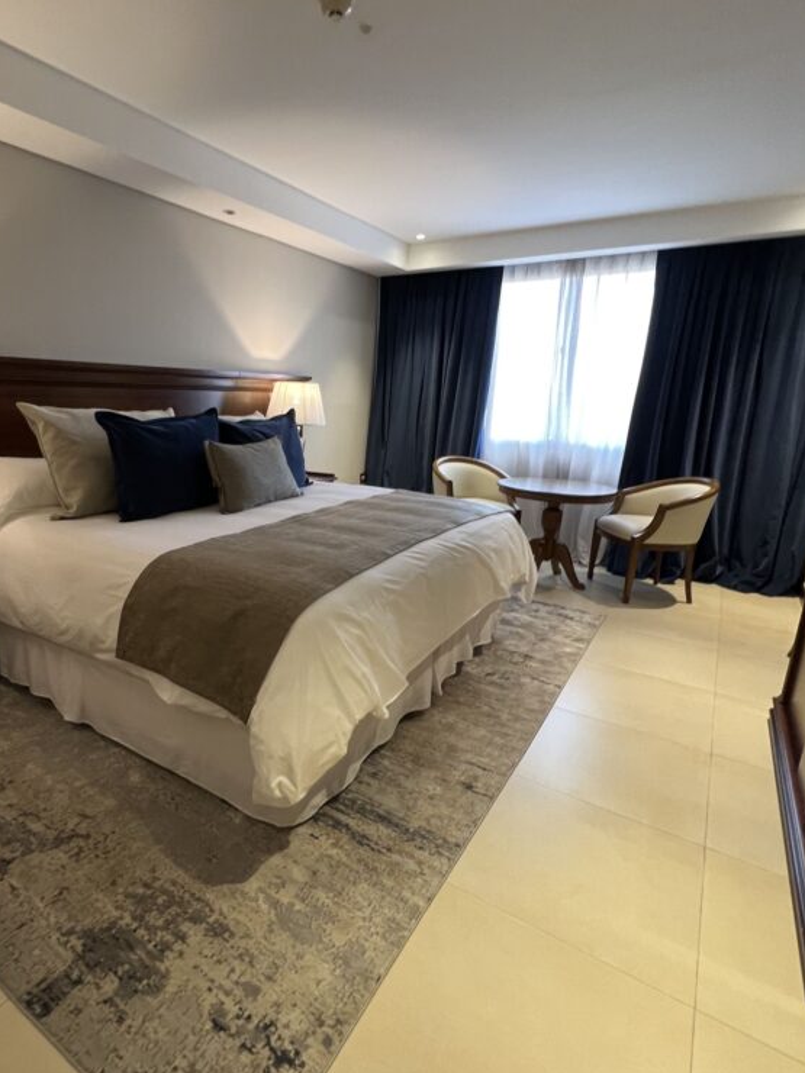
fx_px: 558
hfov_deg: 70.1
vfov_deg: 87.7
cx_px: 289
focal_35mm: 18
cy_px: 545
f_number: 1.8
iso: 160
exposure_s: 1/50
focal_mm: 1.57
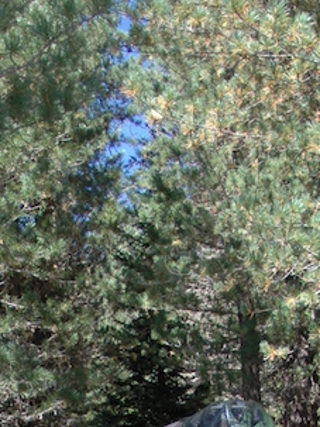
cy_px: 647
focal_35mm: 78
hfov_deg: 18.8
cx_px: 78
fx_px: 962
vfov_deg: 21.0
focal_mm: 16
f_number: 4.5
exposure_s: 1/500
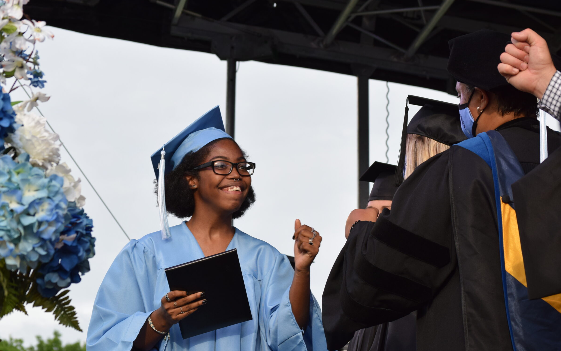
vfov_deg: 11.8
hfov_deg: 18.8
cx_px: 279
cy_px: 188
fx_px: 1697
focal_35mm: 111
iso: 280
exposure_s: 1/250
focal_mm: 68
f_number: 8
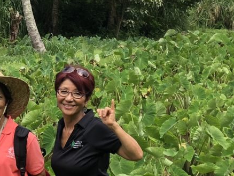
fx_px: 885
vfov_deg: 11.3
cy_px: 55
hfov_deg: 14.5
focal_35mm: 131
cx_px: -66
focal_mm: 3.99
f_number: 1.8
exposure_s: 1/695
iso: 20
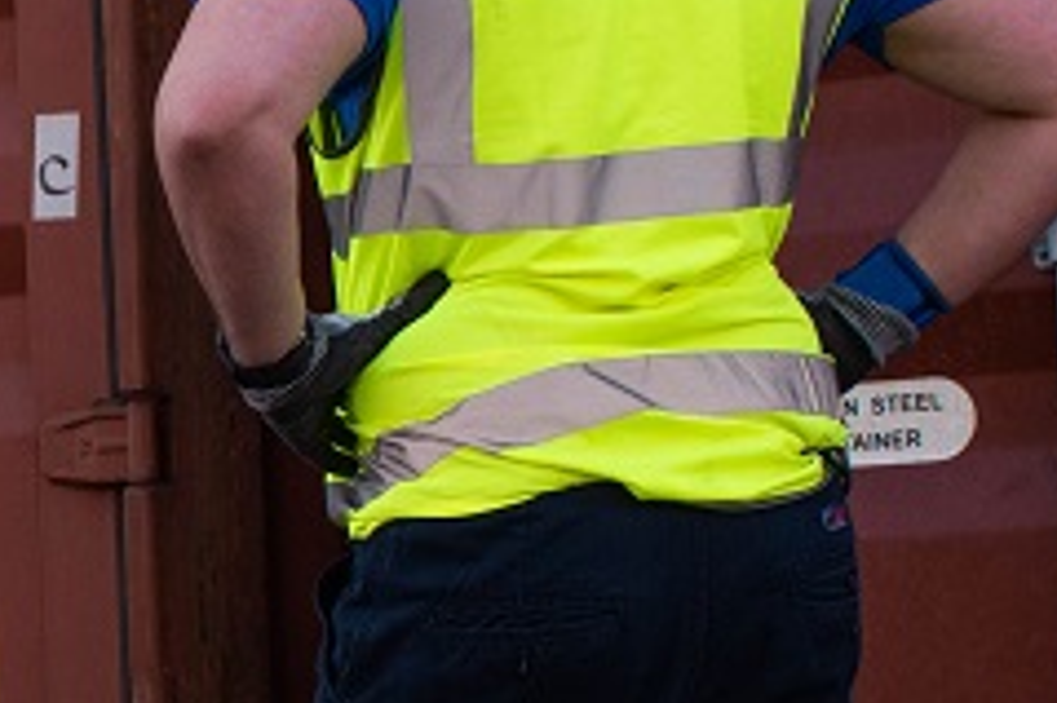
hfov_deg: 13.8
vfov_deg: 9.5
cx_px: -279
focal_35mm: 144
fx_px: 4228
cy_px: 513
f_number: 8
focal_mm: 23
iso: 250
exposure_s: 1/500
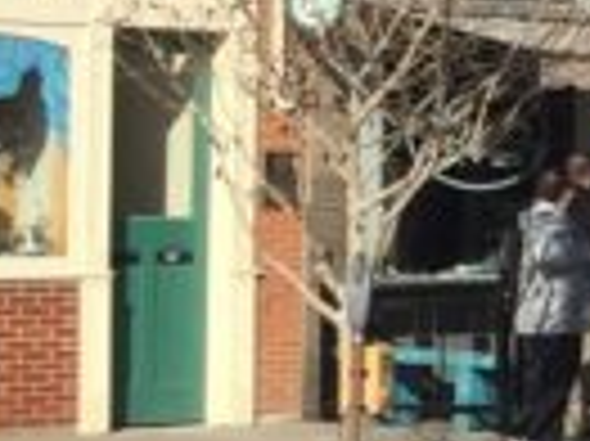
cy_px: 40
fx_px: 3865
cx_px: 2031
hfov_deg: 7.3
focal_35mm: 227
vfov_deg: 6.5
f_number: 2.2
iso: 32
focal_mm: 4.15
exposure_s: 1/2639
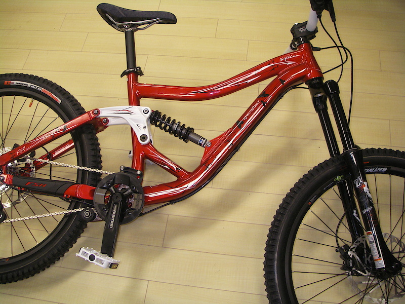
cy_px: 152
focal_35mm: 38
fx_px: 445
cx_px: 202
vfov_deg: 37.7
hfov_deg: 49.0
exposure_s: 1/50
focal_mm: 6.3
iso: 160
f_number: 3.3
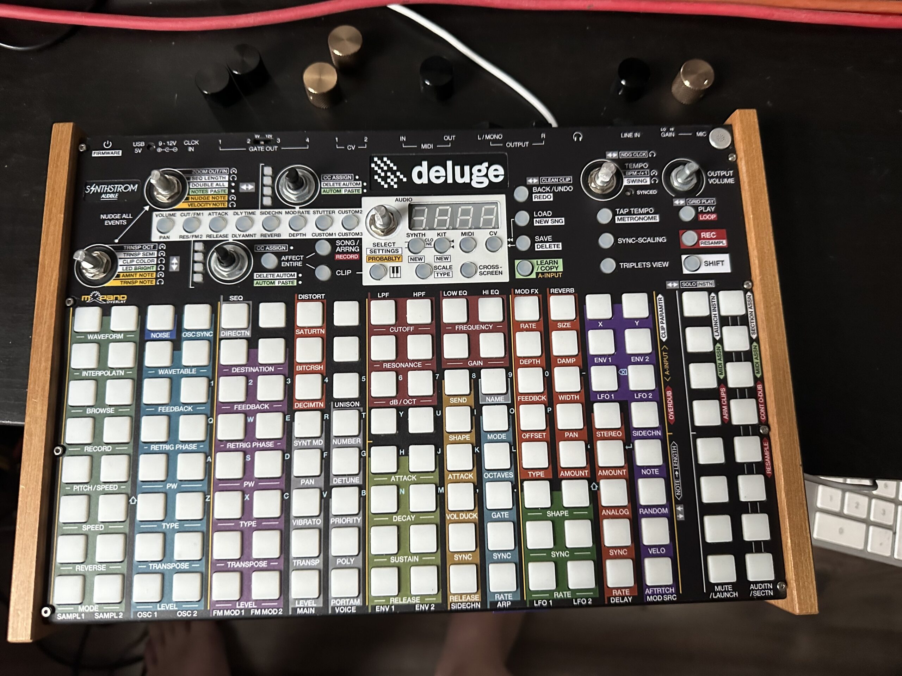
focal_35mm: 24
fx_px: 625
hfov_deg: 71.6
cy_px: 338
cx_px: 451
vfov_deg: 56.8
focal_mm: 6.86
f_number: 1.78
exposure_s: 1/60
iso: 640
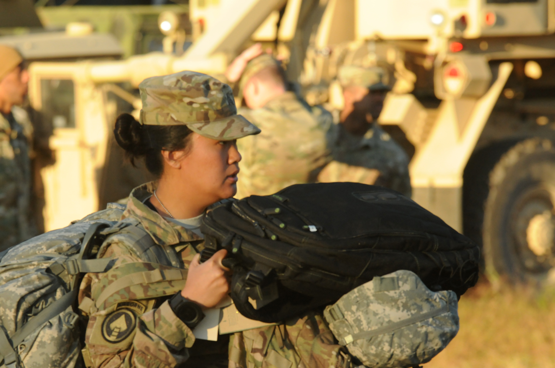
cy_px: 184
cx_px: 278
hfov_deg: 6.9
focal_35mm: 300
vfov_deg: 4.6
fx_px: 4619
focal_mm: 200
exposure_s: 1/640
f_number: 6.3
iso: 800
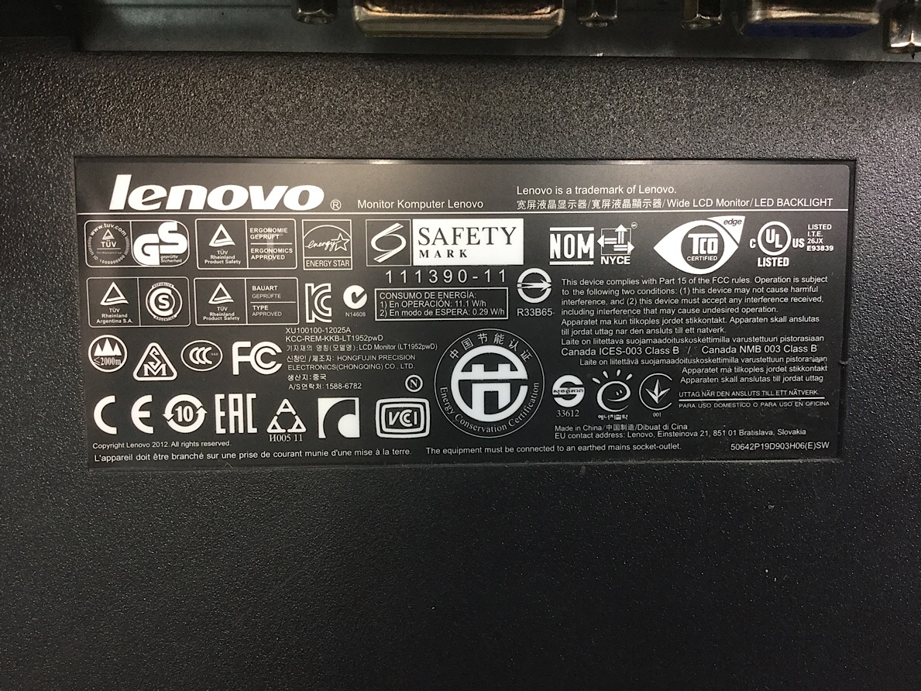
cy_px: 346
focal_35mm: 31
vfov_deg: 45.4
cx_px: 460
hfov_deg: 58.3
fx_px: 825
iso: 100
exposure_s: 1/33
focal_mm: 3.3
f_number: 2.4
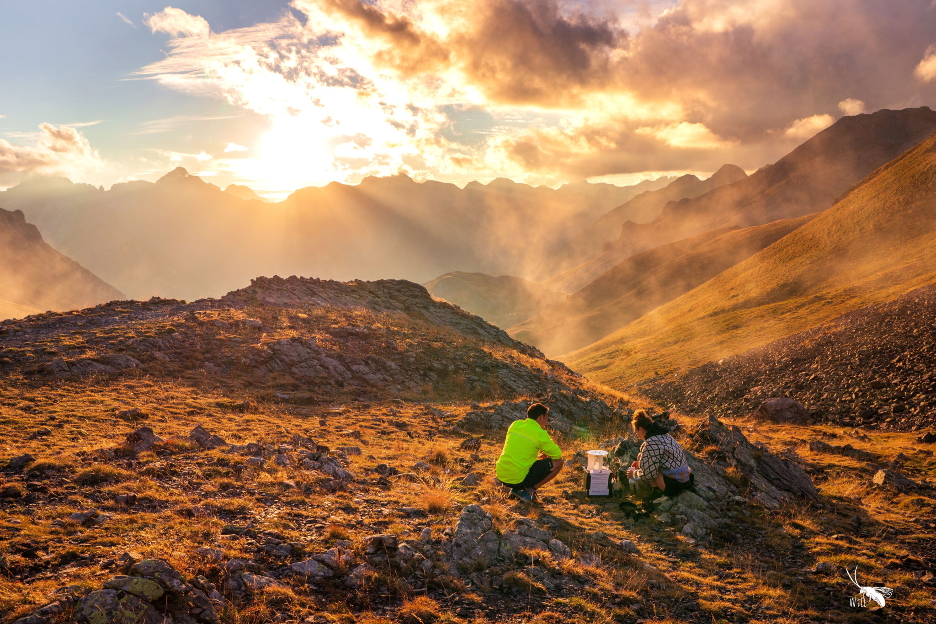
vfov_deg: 43.6
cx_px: 468
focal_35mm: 30
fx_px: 780
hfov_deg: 61.9
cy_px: 312
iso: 100
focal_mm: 20
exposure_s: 1/200
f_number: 8
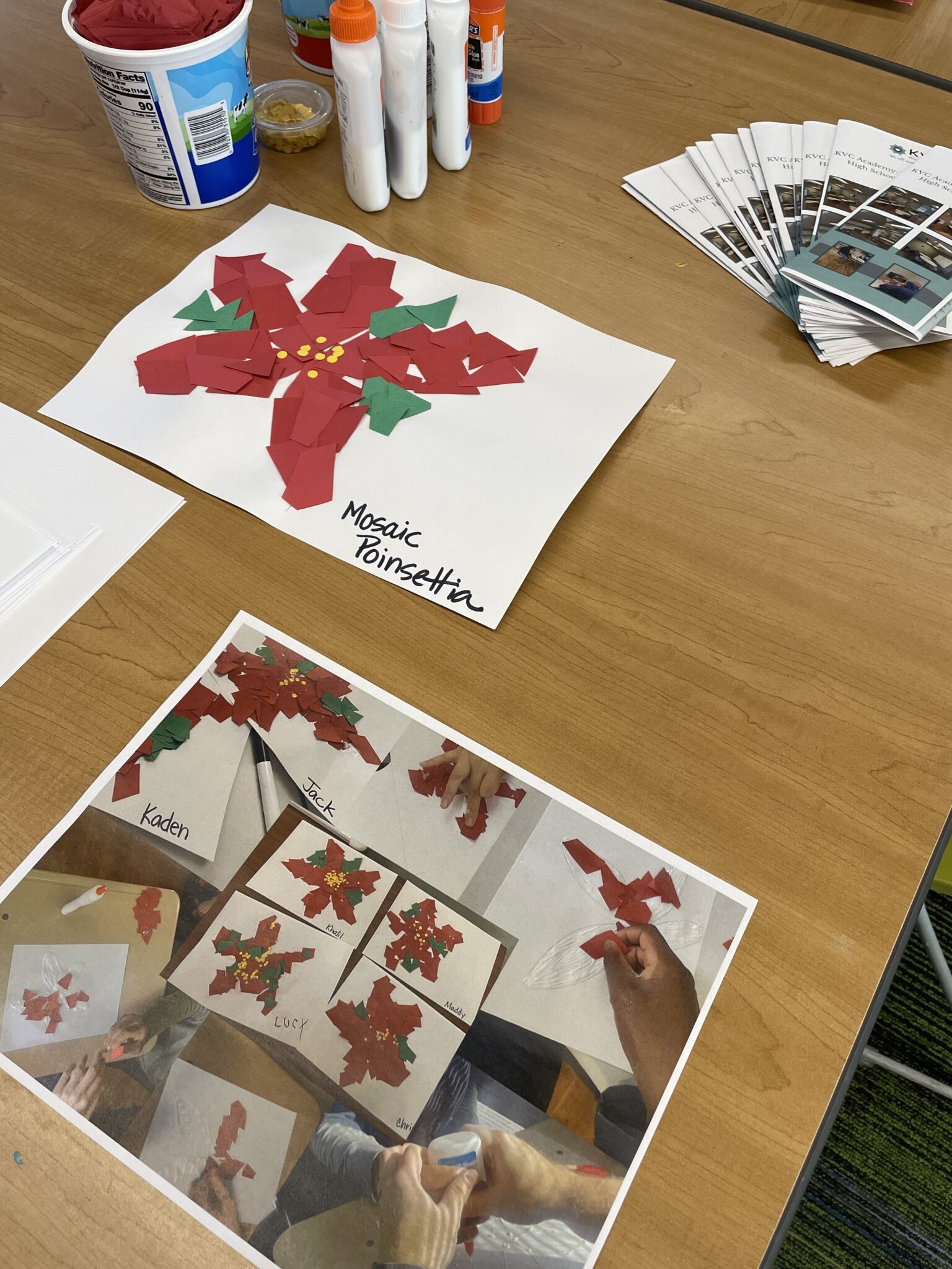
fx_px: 953
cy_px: 634
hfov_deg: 53.1
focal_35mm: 26
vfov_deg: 67.3
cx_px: 476
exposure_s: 1/120
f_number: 1.6
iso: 100
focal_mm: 4.2
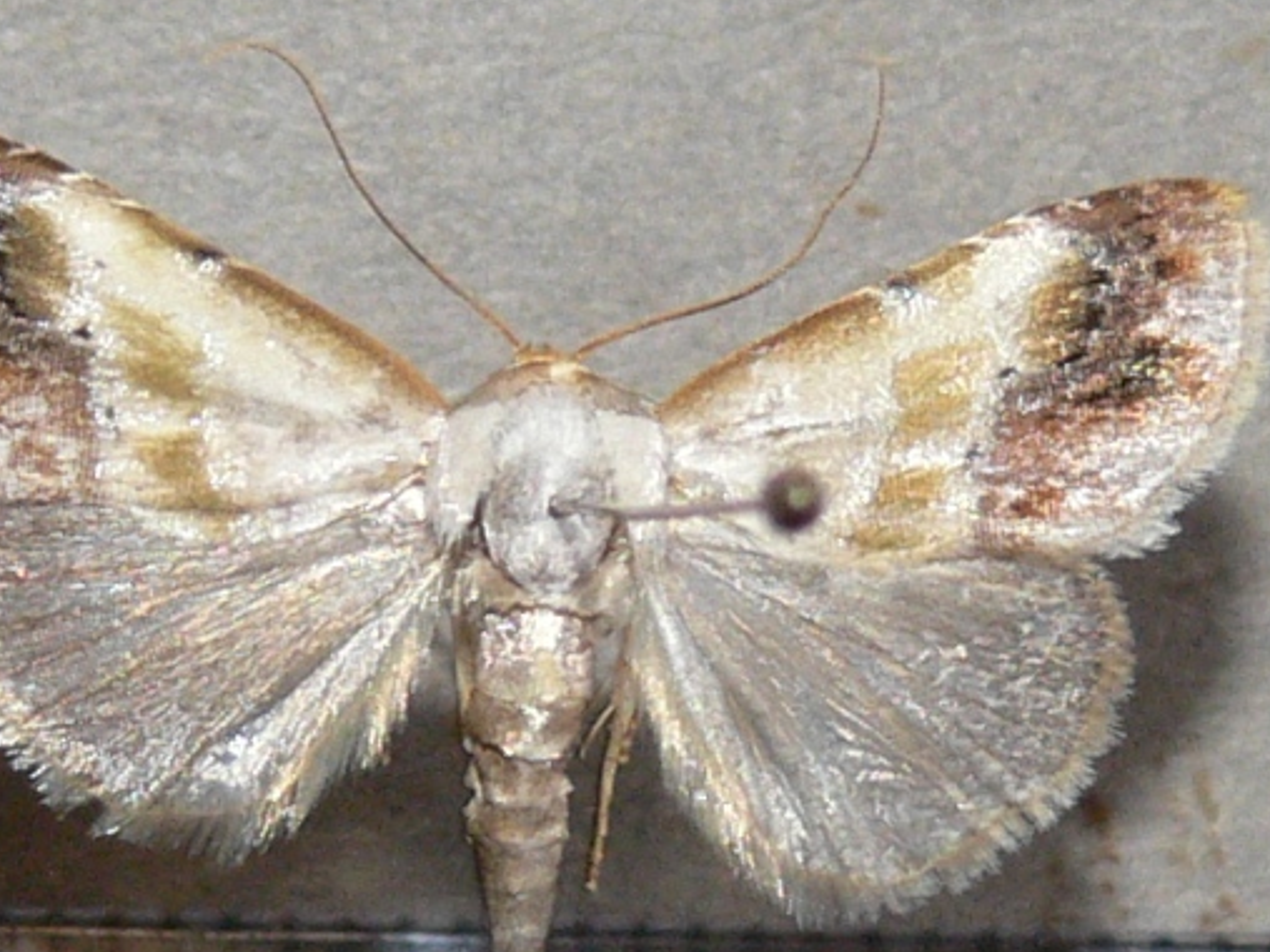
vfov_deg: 27.5
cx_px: 539
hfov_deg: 36.1
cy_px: 571
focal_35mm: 53
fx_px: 1944
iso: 100
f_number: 4
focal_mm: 8.8
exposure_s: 1/30
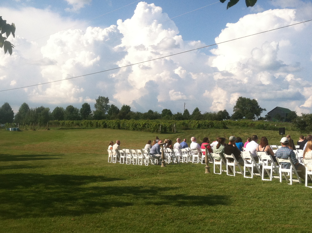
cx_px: 98
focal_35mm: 50
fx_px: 450
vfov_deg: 29.0
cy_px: 141
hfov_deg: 37.7
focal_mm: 3.85
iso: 80
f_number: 2.8
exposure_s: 1/1429
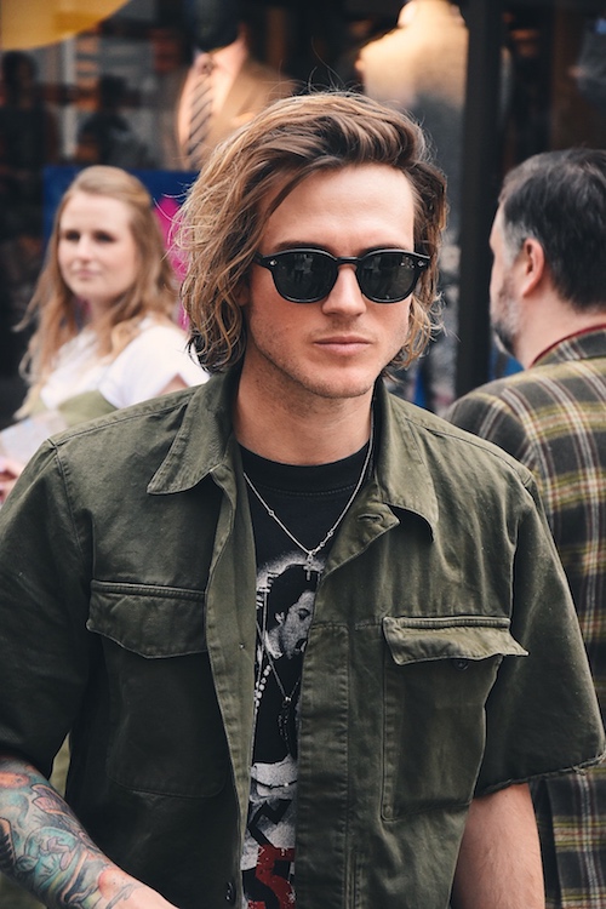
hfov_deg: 11.4
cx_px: 303
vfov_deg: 17.1
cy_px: 454
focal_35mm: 120
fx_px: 3030
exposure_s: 1/1000
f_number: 5.3
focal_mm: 80
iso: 2000
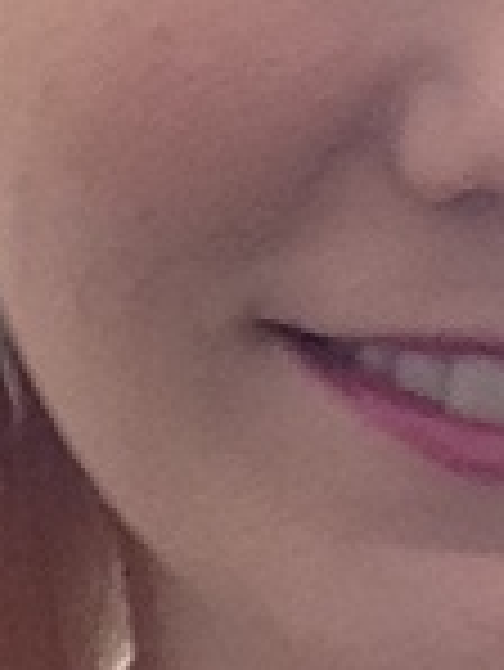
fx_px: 4013
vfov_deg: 9.6
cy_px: 326
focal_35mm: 207
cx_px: 324
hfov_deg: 7.2
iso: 100
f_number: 2.4
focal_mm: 2.15
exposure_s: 1/30
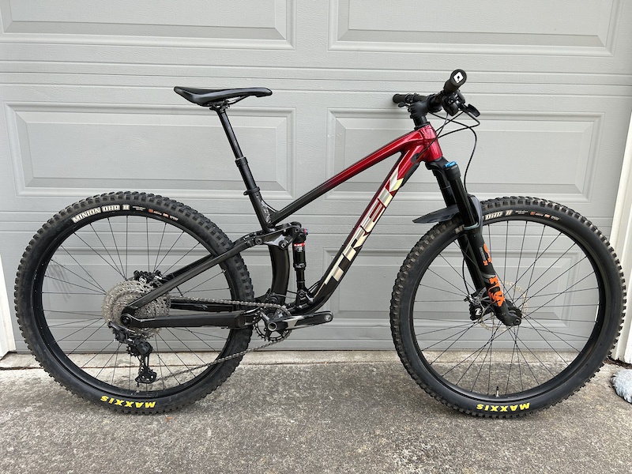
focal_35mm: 26
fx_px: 475
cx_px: 316
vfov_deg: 53.1
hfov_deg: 67.3
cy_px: 237
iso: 50
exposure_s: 1/353
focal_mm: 5.7
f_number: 1.5
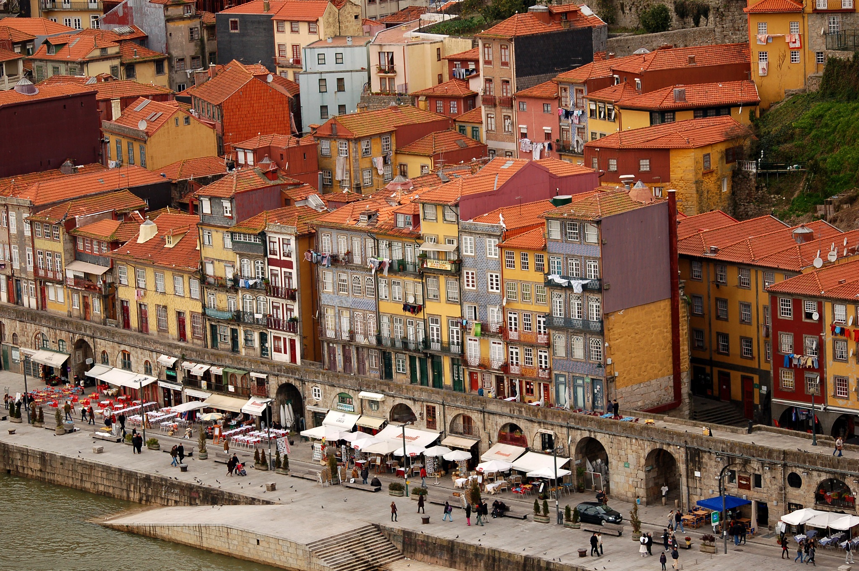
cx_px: 430
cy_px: 286
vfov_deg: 11.1
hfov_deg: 16.7
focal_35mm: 123
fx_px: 2932
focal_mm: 82
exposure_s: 1/320
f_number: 4.5
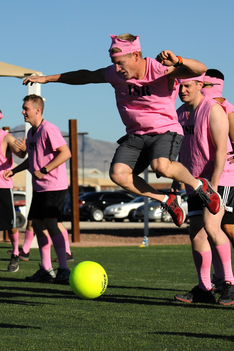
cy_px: 176
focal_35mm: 85
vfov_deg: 23.9
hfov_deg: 16.1
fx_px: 829
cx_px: 117
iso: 400
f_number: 5.6
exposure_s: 1/5000
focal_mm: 85
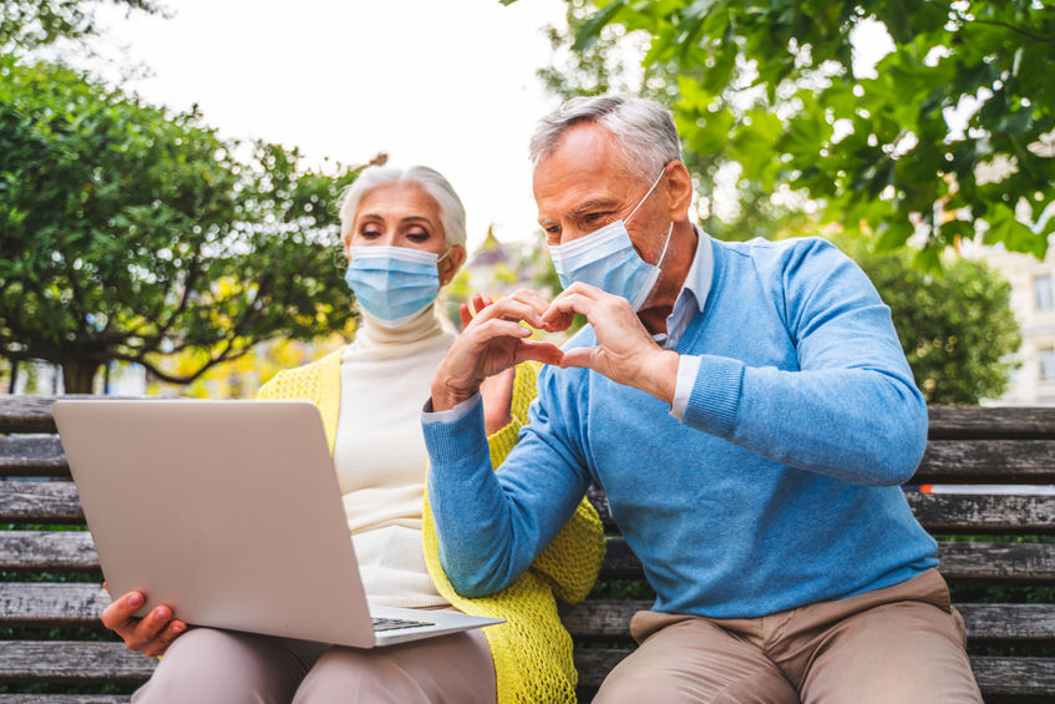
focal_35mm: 37
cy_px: 352
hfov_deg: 51.9
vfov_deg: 36.0
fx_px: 1084
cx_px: 528
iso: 100
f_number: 2.8
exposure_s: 1/100
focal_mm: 37
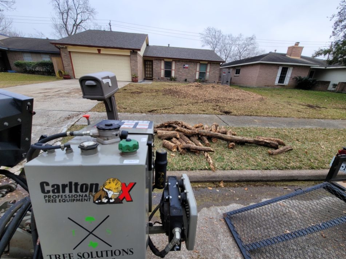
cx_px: 175
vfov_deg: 85.5
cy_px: 139
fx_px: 140
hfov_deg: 102.1
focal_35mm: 14
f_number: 2.2
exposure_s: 1/202
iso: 50
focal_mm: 2.2
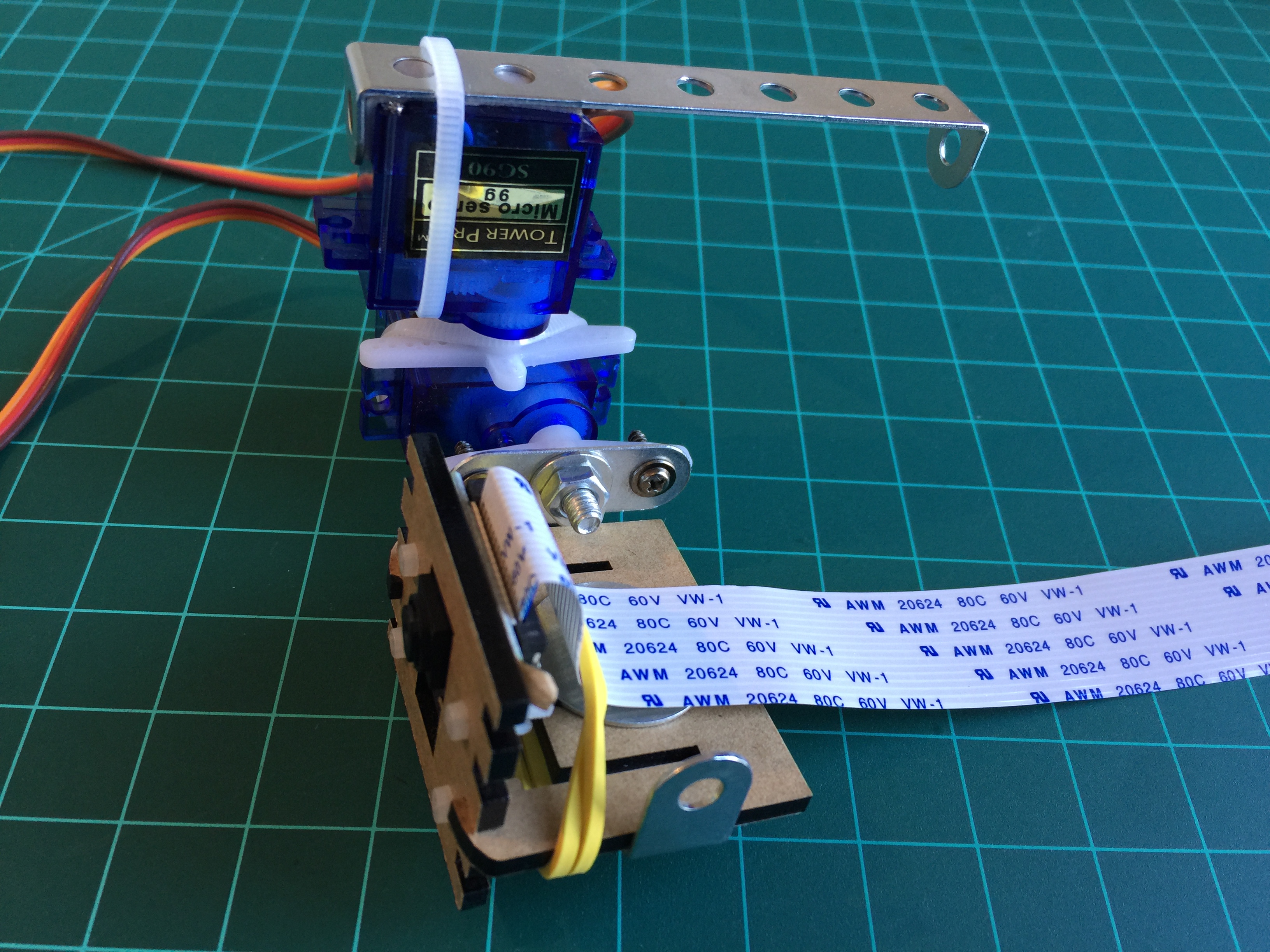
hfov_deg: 61.7
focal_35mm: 29
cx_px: 635
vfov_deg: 48.2
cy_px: 476
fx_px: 1064
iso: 50
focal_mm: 4.15
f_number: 2.2
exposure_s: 1/33
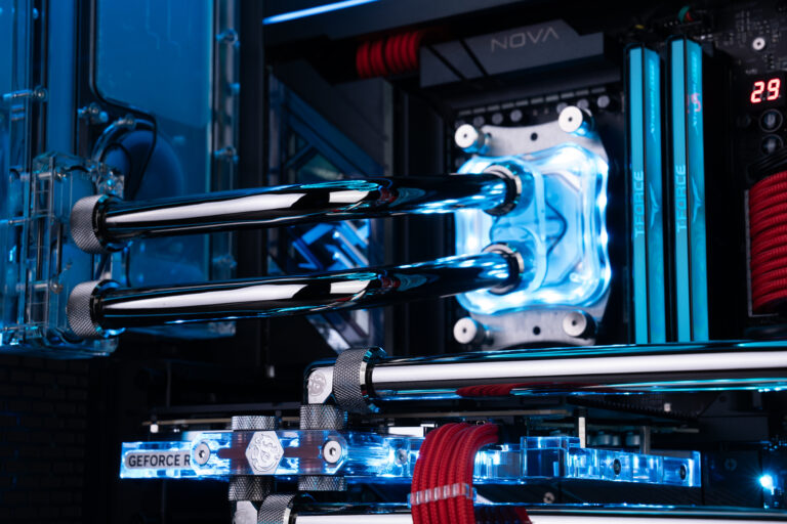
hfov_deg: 28.8
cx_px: 394
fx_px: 1530
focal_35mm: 70
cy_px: 262
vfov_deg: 19.5
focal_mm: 70
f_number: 11
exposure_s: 2
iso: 100
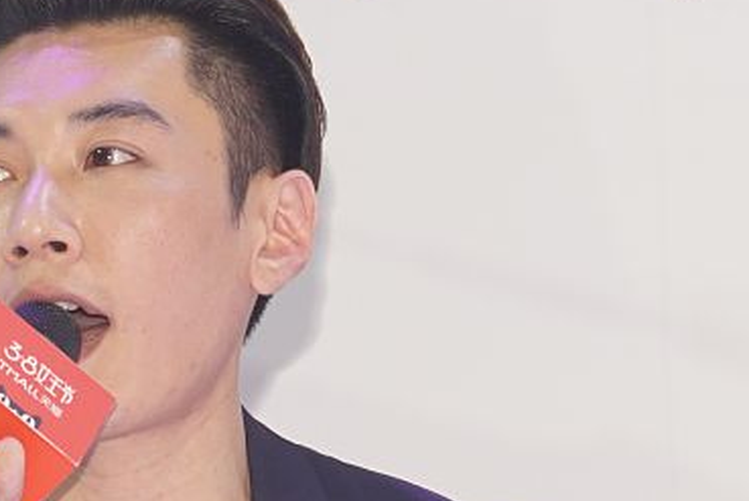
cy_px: 458
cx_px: 1029
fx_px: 8124
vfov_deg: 3.5
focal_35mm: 390
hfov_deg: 5.2
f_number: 5.6
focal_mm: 80
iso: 200
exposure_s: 1/100
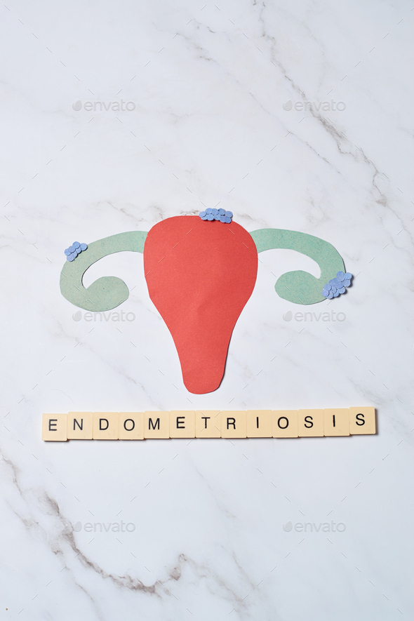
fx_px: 1294
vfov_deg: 27.0
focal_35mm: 75
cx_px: 207
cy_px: 310
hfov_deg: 18.2
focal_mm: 50
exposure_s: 1/160
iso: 100
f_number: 5.6
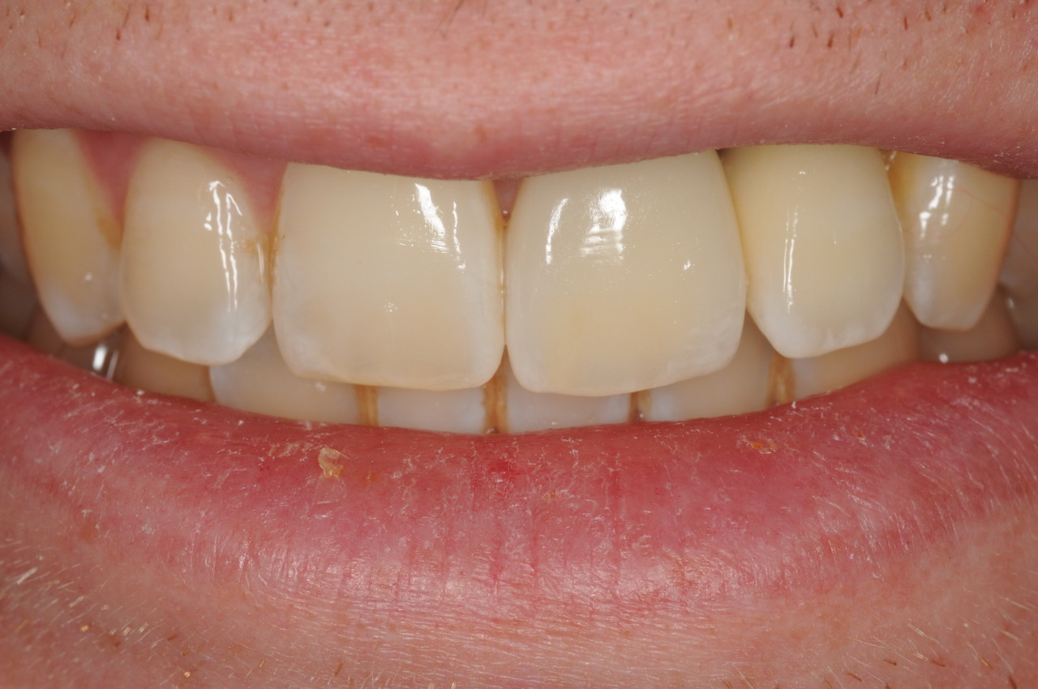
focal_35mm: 158
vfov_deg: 8.7
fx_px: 4535
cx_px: 519
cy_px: 344
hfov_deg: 13.1
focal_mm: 105
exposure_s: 1/60
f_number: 29
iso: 200
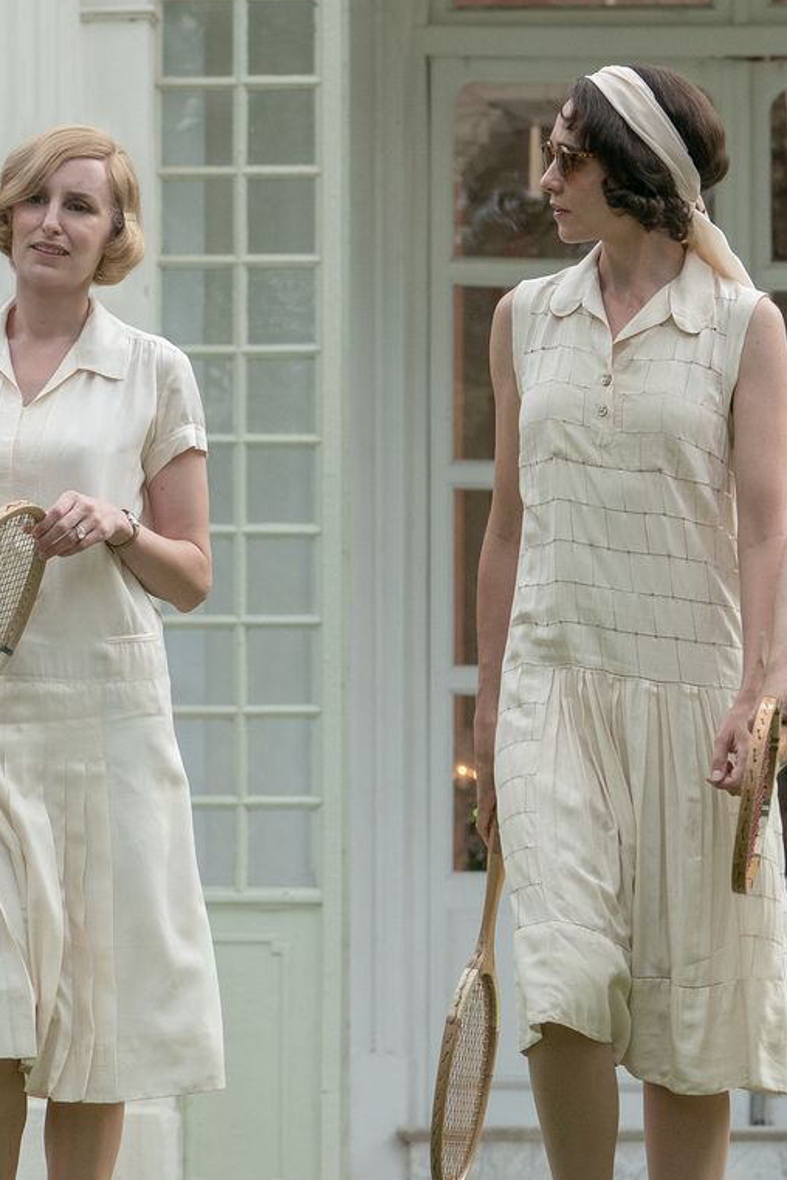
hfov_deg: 5.2
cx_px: 293
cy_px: 554
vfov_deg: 7.9
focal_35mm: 262
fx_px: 8591
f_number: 6.3
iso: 800
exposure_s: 1/1000
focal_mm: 104
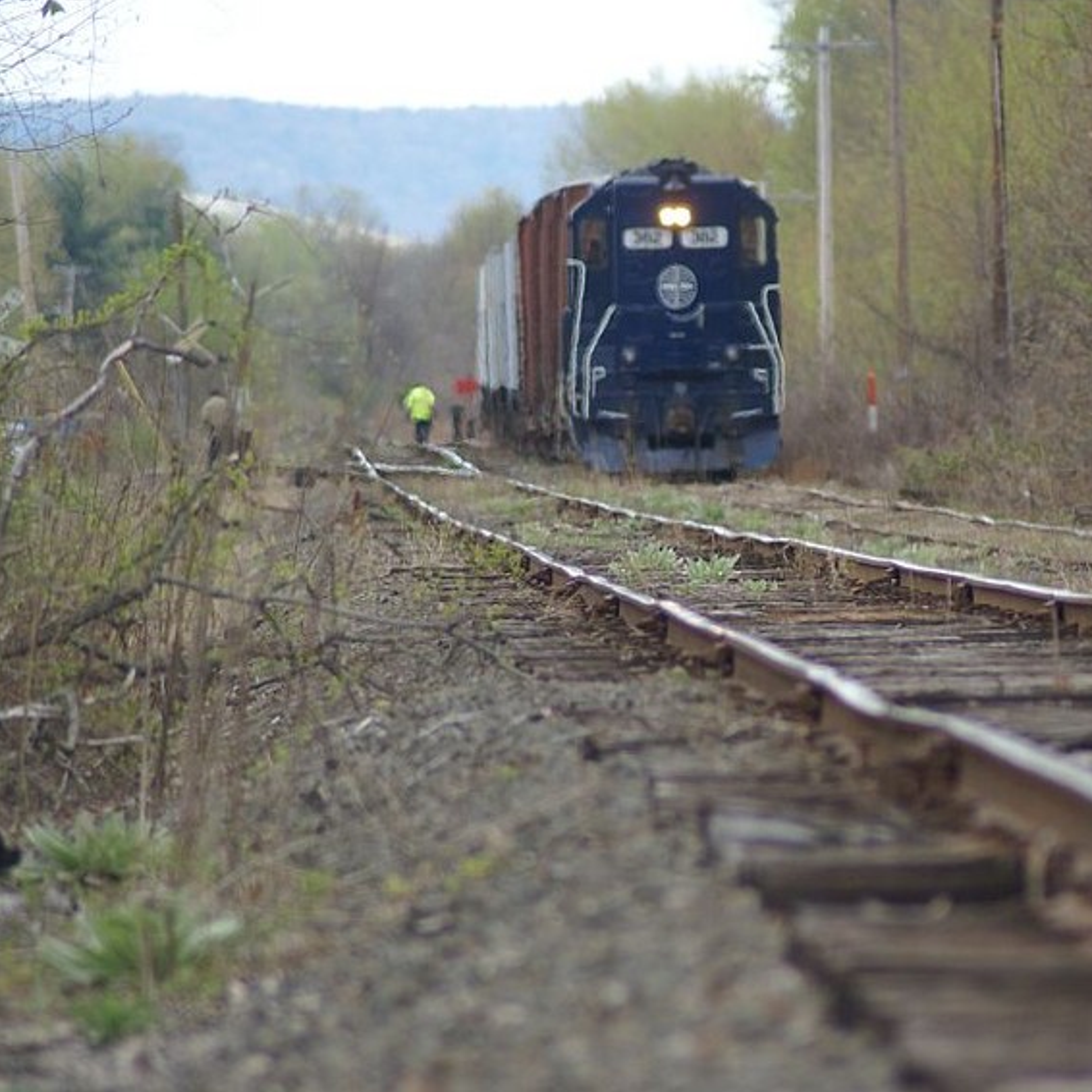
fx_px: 20522
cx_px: 770
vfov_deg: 3.0
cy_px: 545
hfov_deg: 3.0
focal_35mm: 575
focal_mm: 300
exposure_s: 1/400
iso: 250
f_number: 5.6
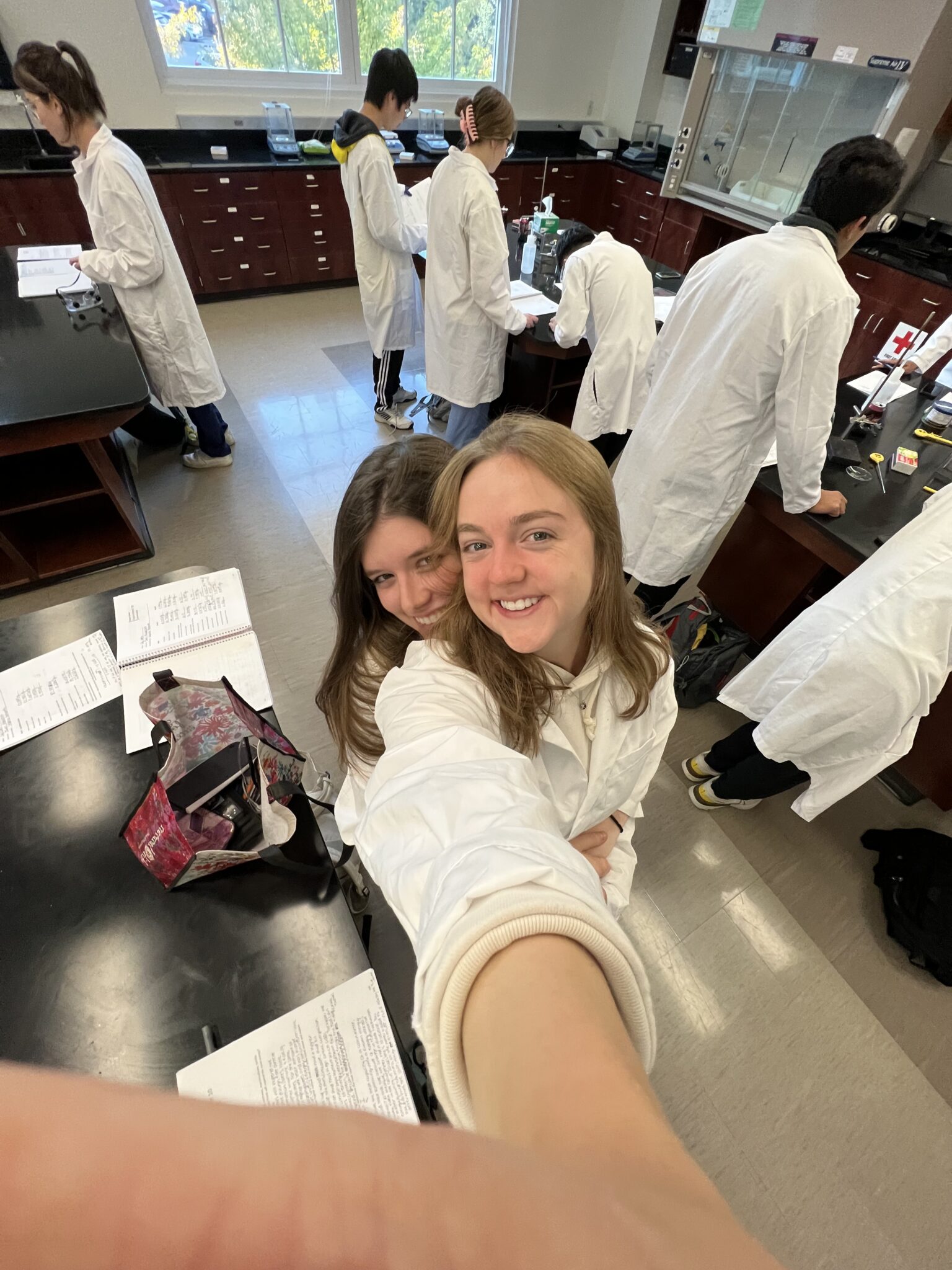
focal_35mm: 13
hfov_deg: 89.9
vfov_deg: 106.2
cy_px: 635
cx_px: 476
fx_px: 477
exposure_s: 1/120
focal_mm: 1.57
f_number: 1.8
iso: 250
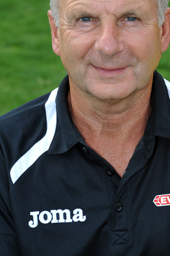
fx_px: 1290
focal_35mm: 182
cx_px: 104
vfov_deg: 11.3
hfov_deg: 7.5
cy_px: 78
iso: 400
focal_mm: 120
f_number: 8
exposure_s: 1/250
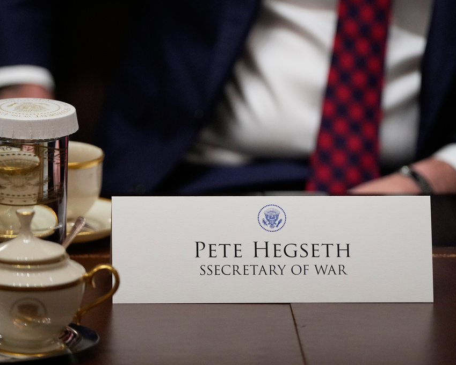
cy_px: 183
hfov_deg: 6.5
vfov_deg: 5.2
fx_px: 4035
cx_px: 231
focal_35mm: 299
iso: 2500
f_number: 2.8
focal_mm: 176
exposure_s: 1/500
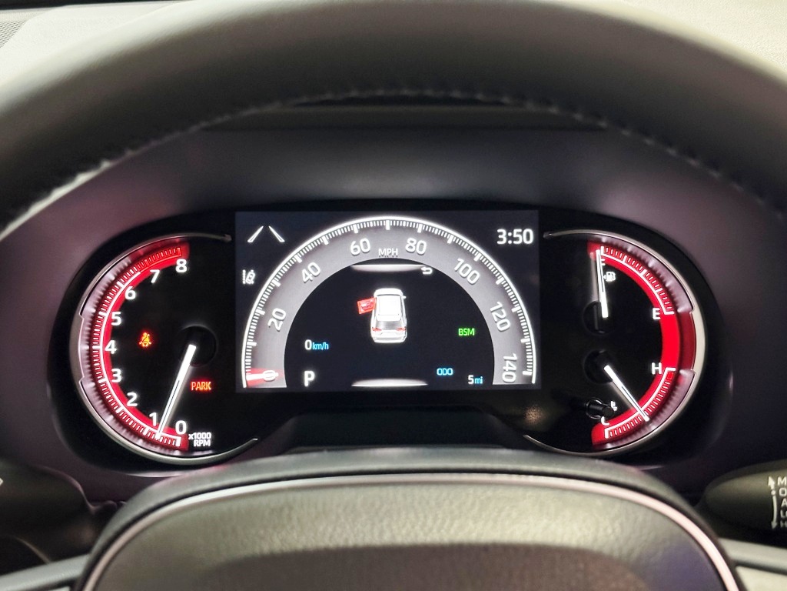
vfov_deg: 30.3
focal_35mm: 48
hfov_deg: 39.7
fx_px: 1091
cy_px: 296
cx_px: 394
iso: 640
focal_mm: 6.86
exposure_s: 1/30
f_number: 1.78
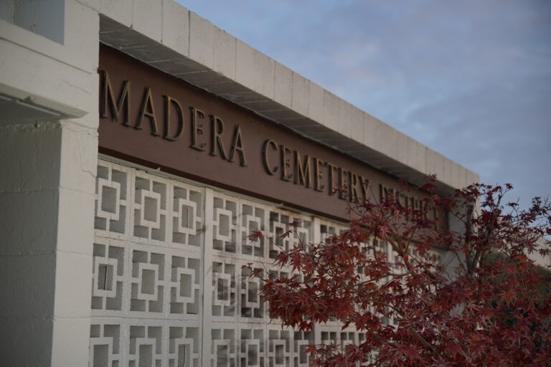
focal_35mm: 70
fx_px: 1071
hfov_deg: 28.8
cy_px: 184
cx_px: 276
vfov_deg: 19.5
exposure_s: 1/250
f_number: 2.8
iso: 100
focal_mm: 70
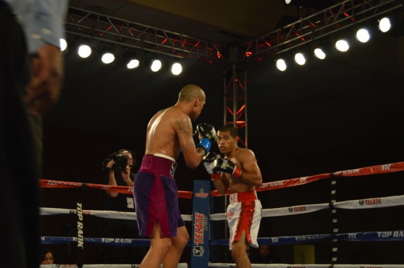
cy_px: 134
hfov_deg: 37.9
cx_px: 202
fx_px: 588
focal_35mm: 52
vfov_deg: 25.7
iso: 100
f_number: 4.5
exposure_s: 1/60
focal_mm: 35
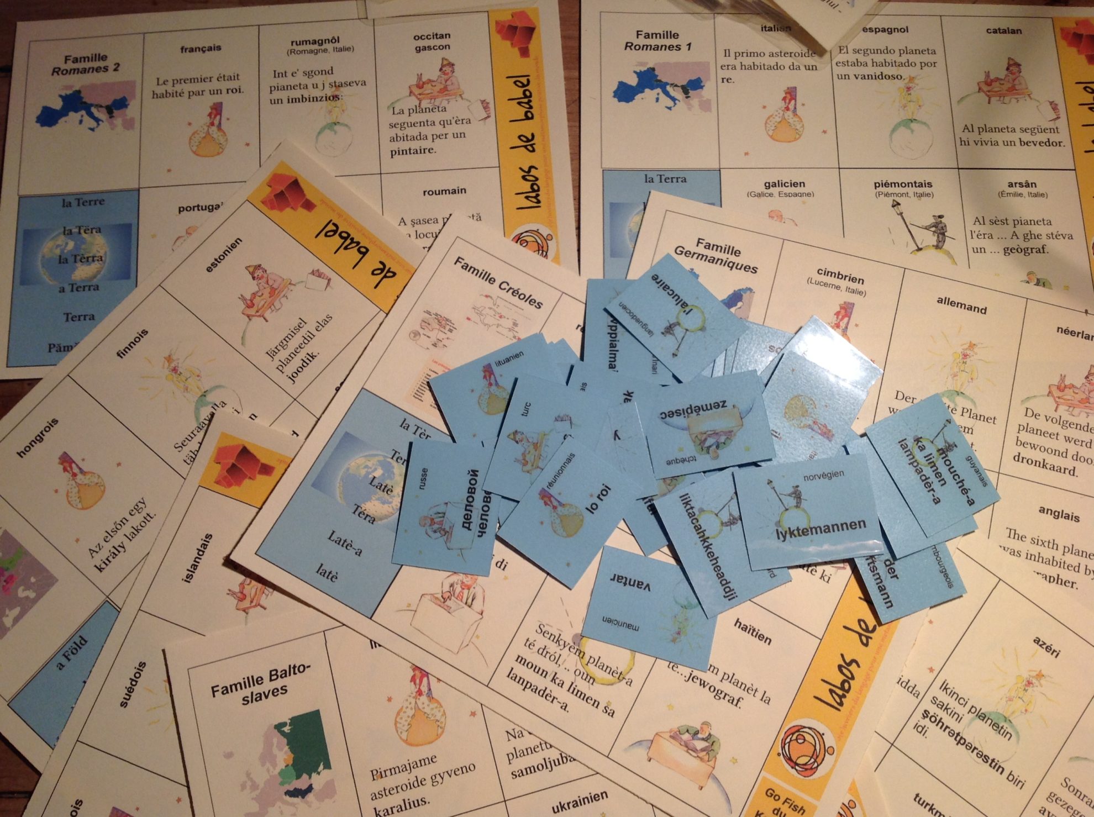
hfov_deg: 52.7
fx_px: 1105
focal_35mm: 35
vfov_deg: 40.6
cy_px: 408
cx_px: 547
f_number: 2.4
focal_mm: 4.28
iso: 50
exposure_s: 1/30
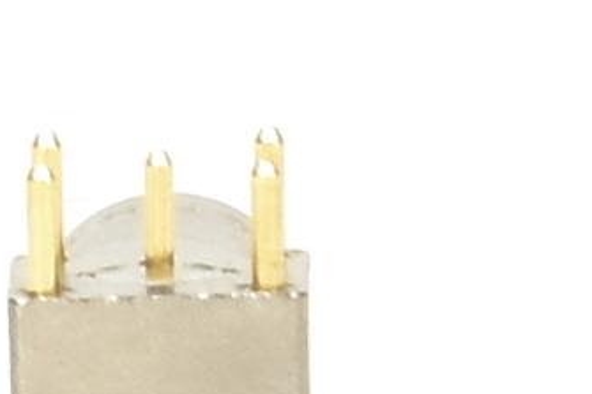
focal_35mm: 148
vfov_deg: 9.2
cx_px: 154
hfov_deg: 13.8
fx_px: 2431
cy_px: 350
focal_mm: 55
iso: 200
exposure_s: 1/200
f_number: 13
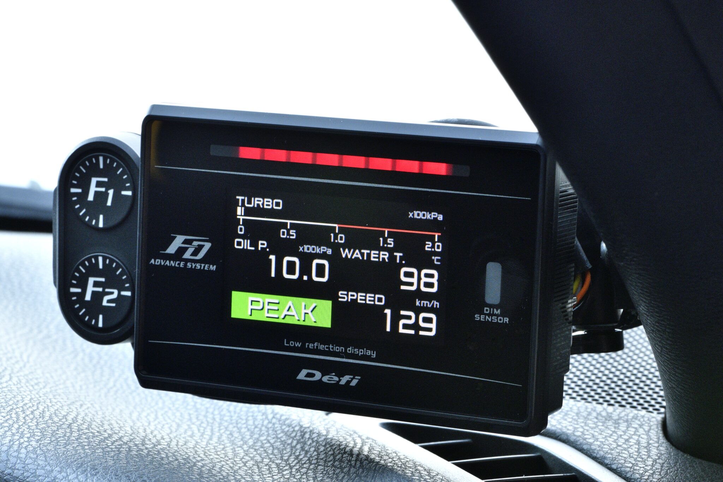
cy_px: 241
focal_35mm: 105
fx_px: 2108
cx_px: 362
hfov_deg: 19.5
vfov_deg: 13.0
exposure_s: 1/50
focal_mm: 105
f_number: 32
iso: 3200
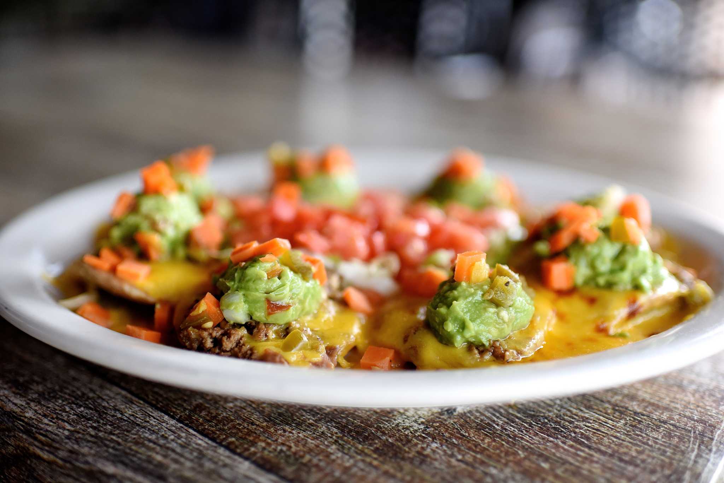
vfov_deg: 37.9
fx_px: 704
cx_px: 362
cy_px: 242
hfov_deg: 54.4
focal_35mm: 35
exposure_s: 1/1250
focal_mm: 35
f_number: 2
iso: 1600
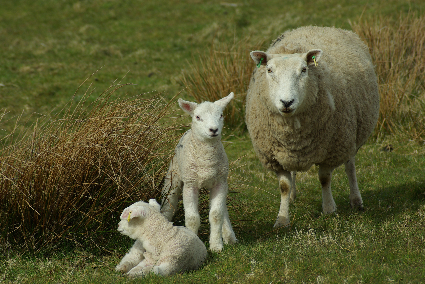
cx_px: 212
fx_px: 2837
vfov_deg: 5.7
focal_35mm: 240
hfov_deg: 8.6
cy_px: 142
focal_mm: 160
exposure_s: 1/350
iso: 100
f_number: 6.7
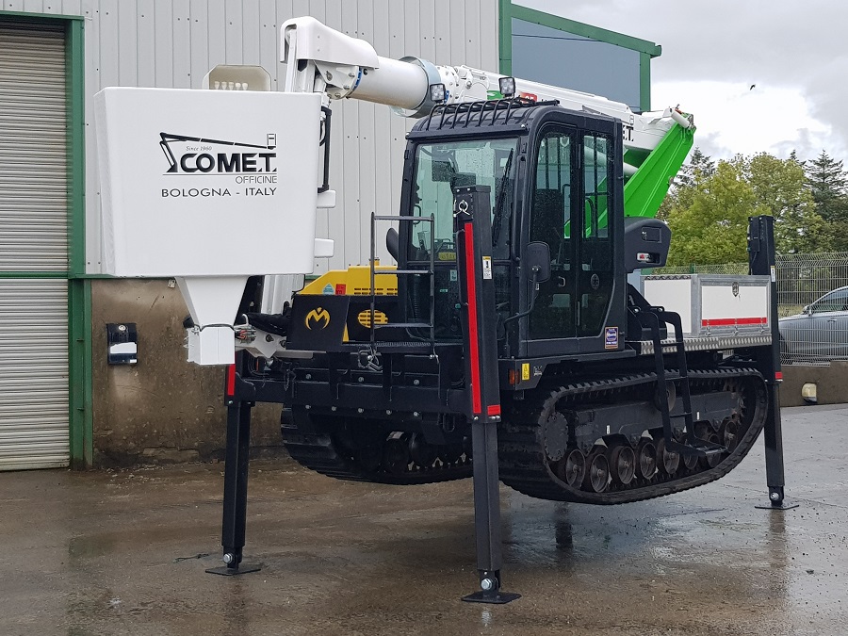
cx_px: 424
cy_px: 318
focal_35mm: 26
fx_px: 637
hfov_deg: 67.3
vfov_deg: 53.1
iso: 40
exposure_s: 1/838
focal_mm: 4.2
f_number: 1.7
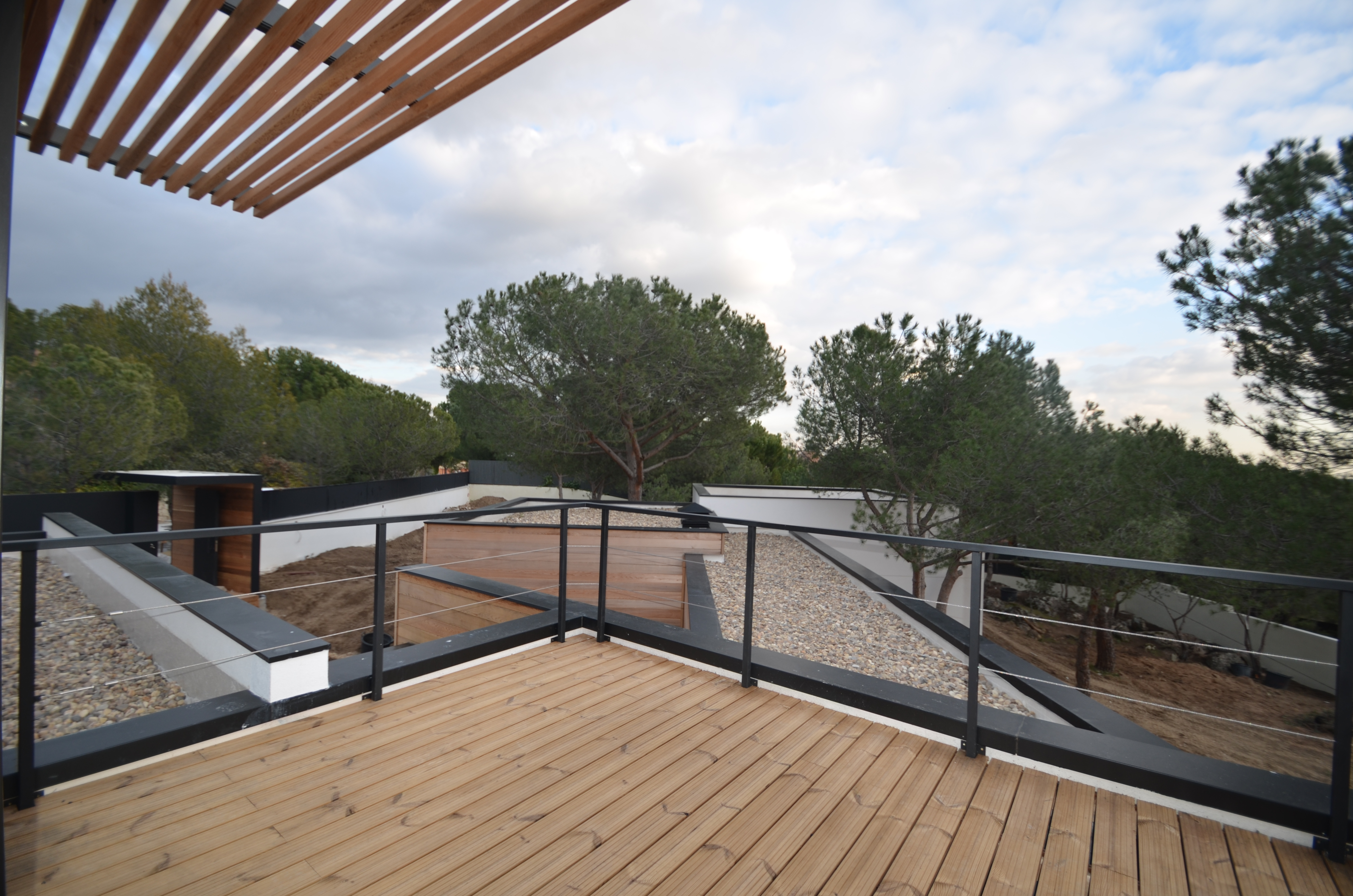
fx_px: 563
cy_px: 448
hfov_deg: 100.5
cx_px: 676
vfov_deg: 77.1
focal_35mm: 15
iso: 100
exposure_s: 1/200
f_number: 3.5
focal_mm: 10
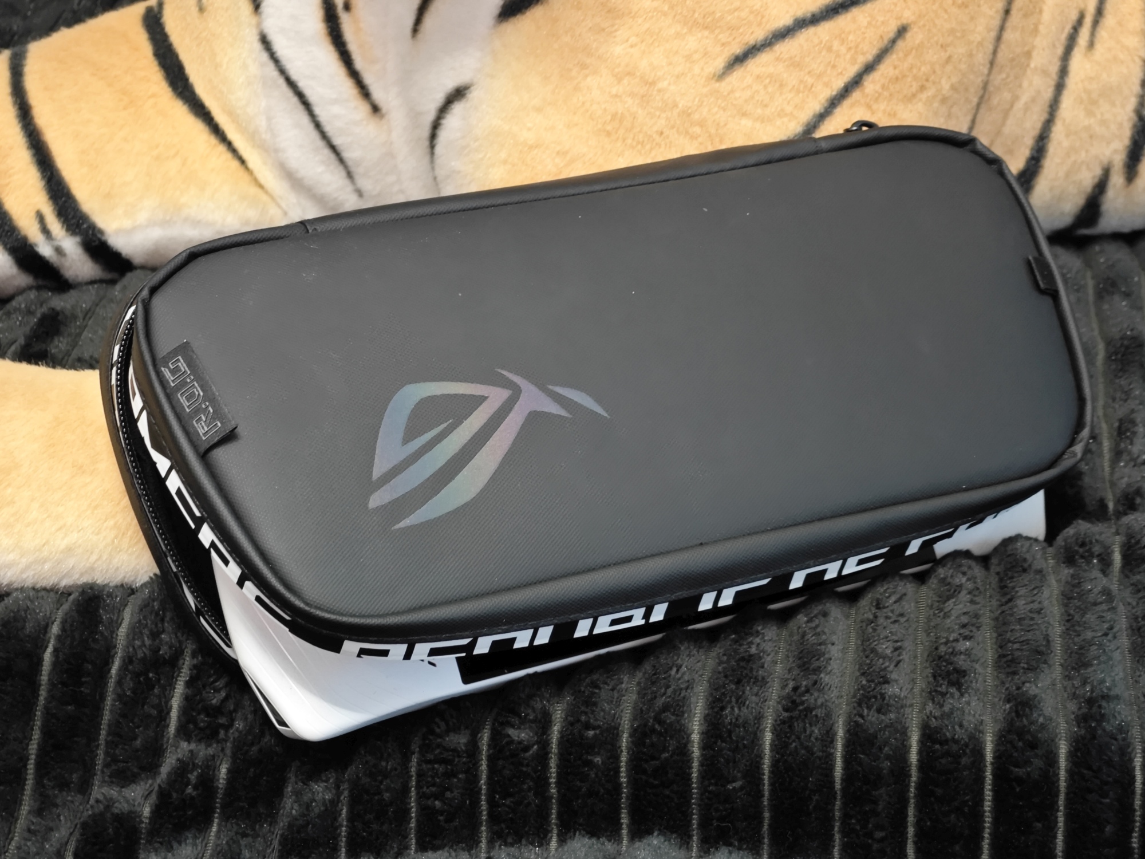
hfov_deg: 26.0
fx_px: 2481
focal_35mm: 75
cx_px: 572
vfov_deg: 19.6
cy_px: 430
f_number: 2
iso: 2500
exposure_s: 1/25
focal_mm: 10
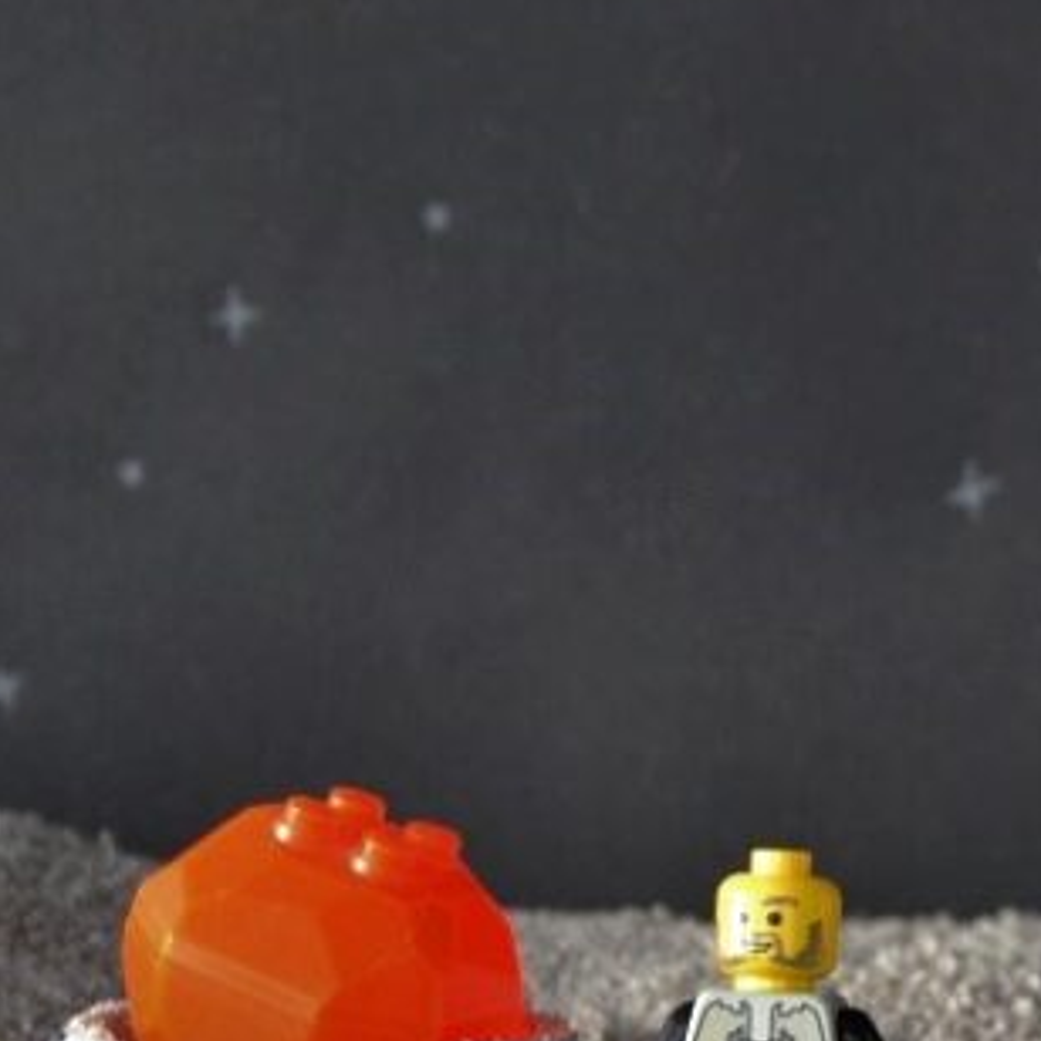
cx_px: 1240
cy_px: 500
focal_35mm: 290
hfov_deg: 6.0
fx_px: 9867
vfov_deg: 6.0
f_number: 7.1
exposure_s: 1/25
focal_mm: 70
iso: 400
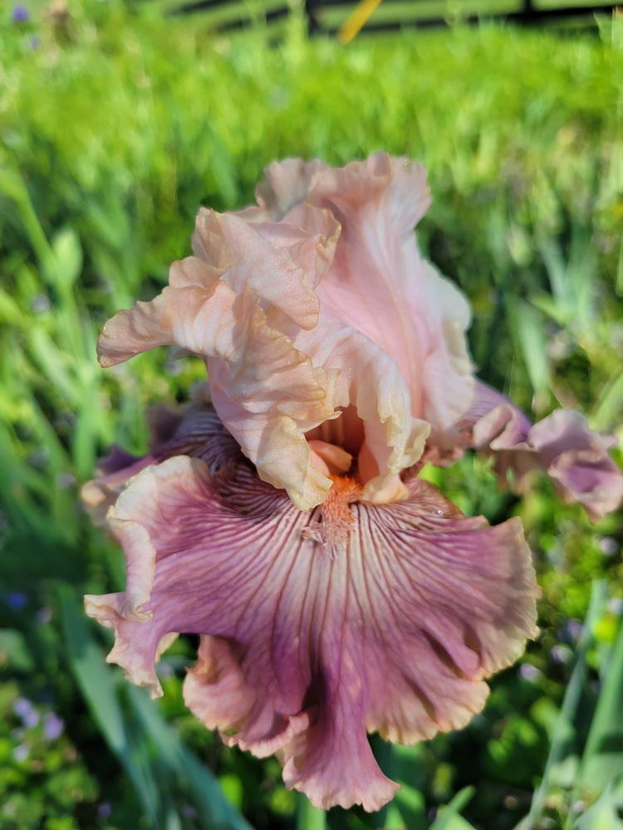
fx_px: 624
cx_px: 312
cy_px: 415
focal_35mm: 26
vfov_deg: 67.3
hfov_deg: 53.1
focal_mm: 5.4
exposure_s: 1/1402
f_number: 1.8
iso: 40
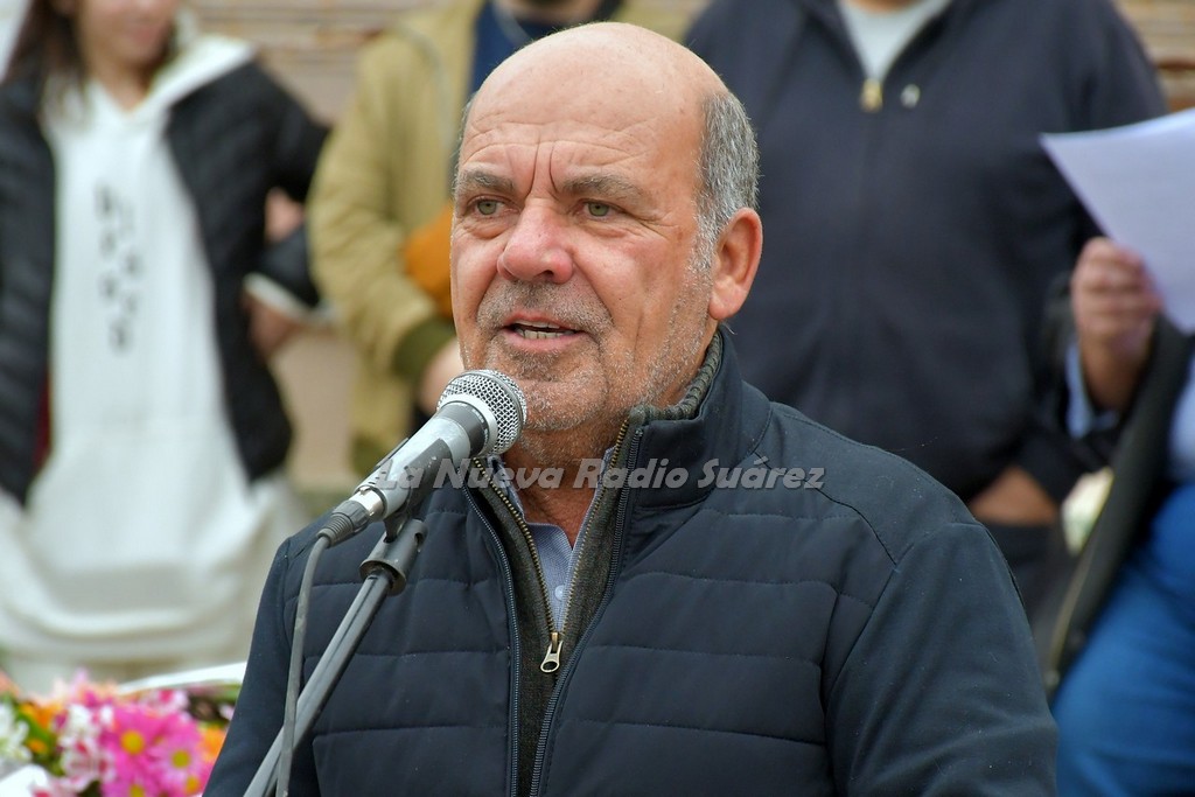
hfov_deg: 9.8
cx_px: 598
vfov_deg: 6.5
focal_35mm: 210
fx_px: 6971
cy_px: 398
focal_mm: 140
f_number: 5.6
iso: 1400
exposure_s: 1/640
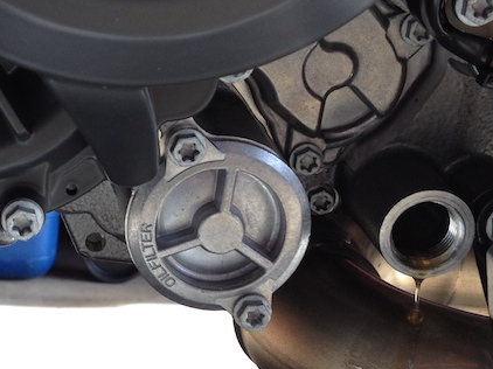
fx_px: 1210
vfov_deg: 17.3
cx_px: 74
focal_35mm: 85
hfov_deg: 22.6
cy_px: 203
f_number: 2.4
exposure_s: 1/120
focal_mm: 4.28
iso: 50
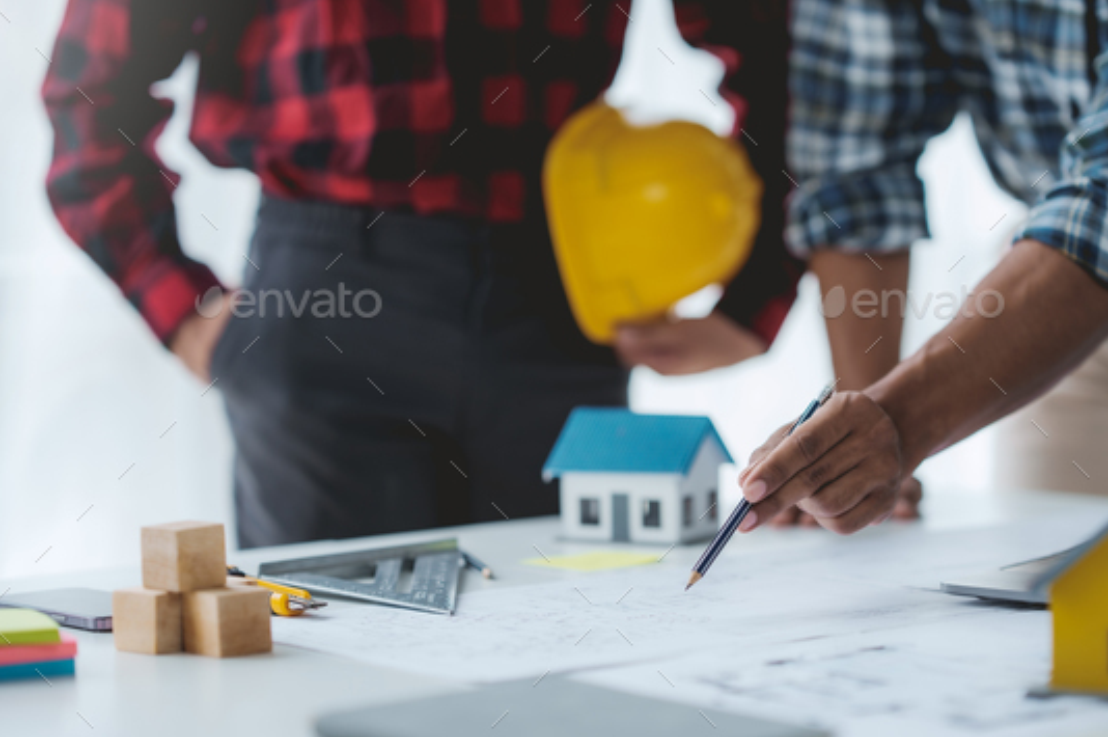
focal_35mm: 94
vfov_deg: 14.5
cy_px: 400
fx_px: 2890
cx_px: 593
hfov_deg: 21.7
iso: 200
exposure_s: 1/400
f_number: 2
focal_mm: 85
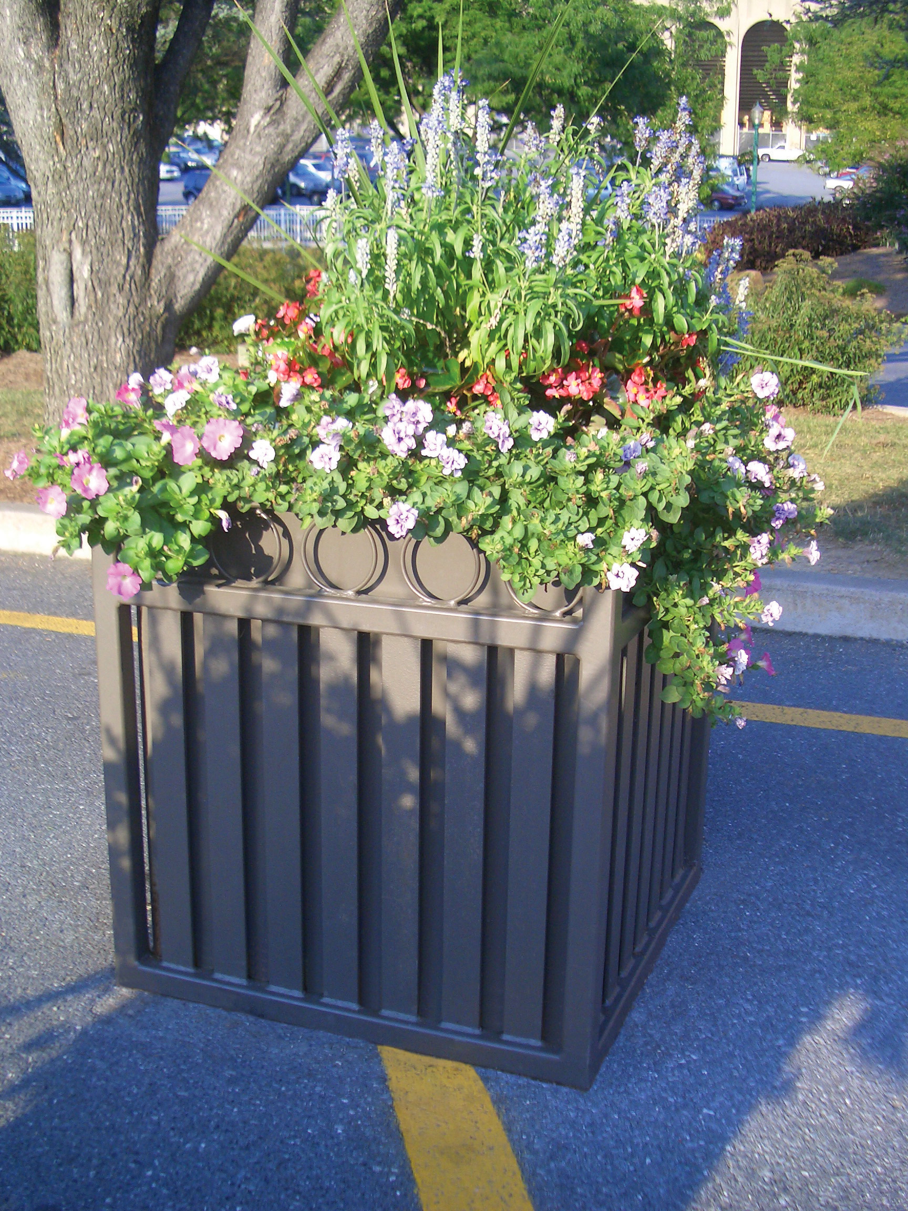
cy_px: 606
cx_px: 454
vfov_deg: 45.8
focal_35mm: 41
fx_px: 1434
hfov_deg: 35.1
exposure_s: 1/320
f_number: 2.8
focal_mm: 6.8
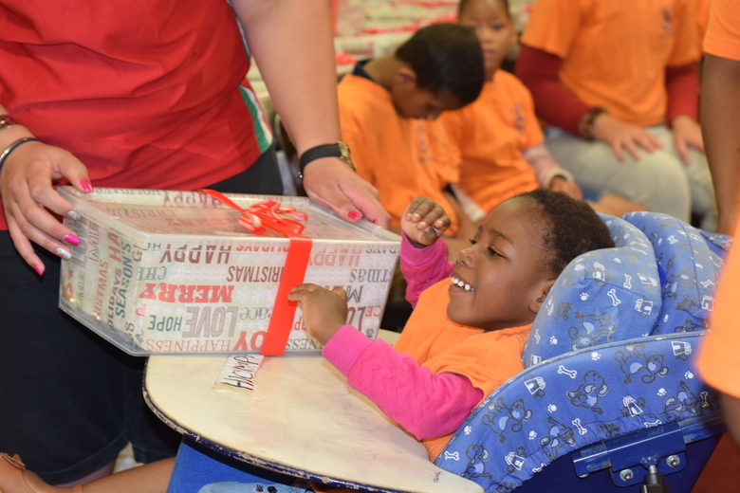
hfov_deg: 27.0
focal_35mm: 75
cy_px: 246
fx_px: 1542
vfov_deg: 18.2
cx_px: 370
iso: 800
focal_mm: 50
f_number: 4
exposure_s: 1/60
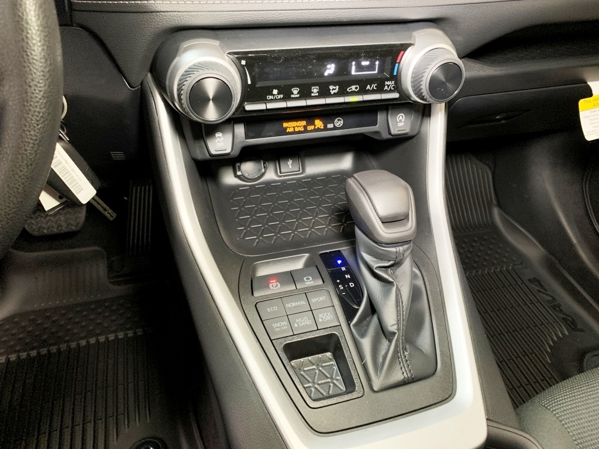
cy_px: 224
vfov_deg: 53.1
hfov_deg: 67.3
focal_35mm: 26
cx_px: 300
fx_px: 450
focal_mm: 4.25
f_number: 1.8
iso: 640
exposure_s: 1/30
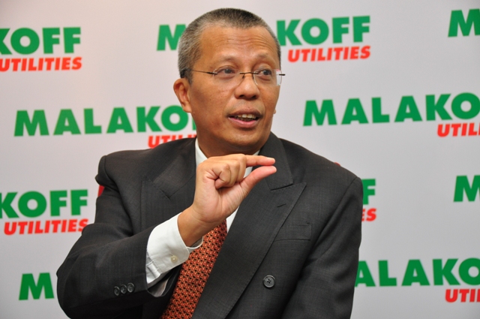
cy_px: 160
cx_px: 240
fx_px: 1119
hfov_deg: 24.2
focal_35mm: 84
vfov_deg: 16.2
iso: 800
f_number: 5.6
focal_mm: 56
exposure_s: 1/60
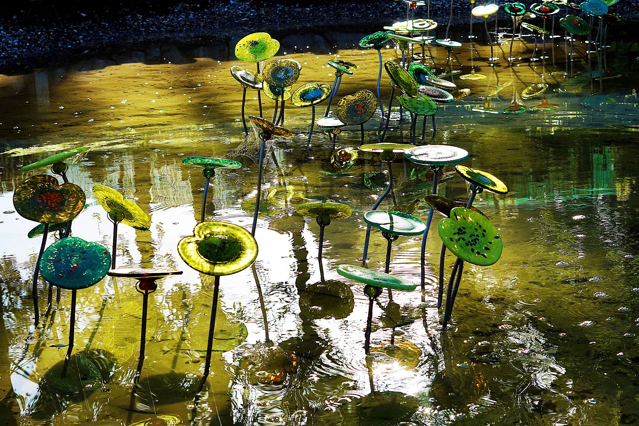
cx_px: 320
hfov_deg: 27.0
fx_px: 1330
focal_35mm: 75
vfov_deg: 18.2
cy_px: 213
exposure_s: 1/250
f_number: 7.1
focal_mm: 50
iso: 100
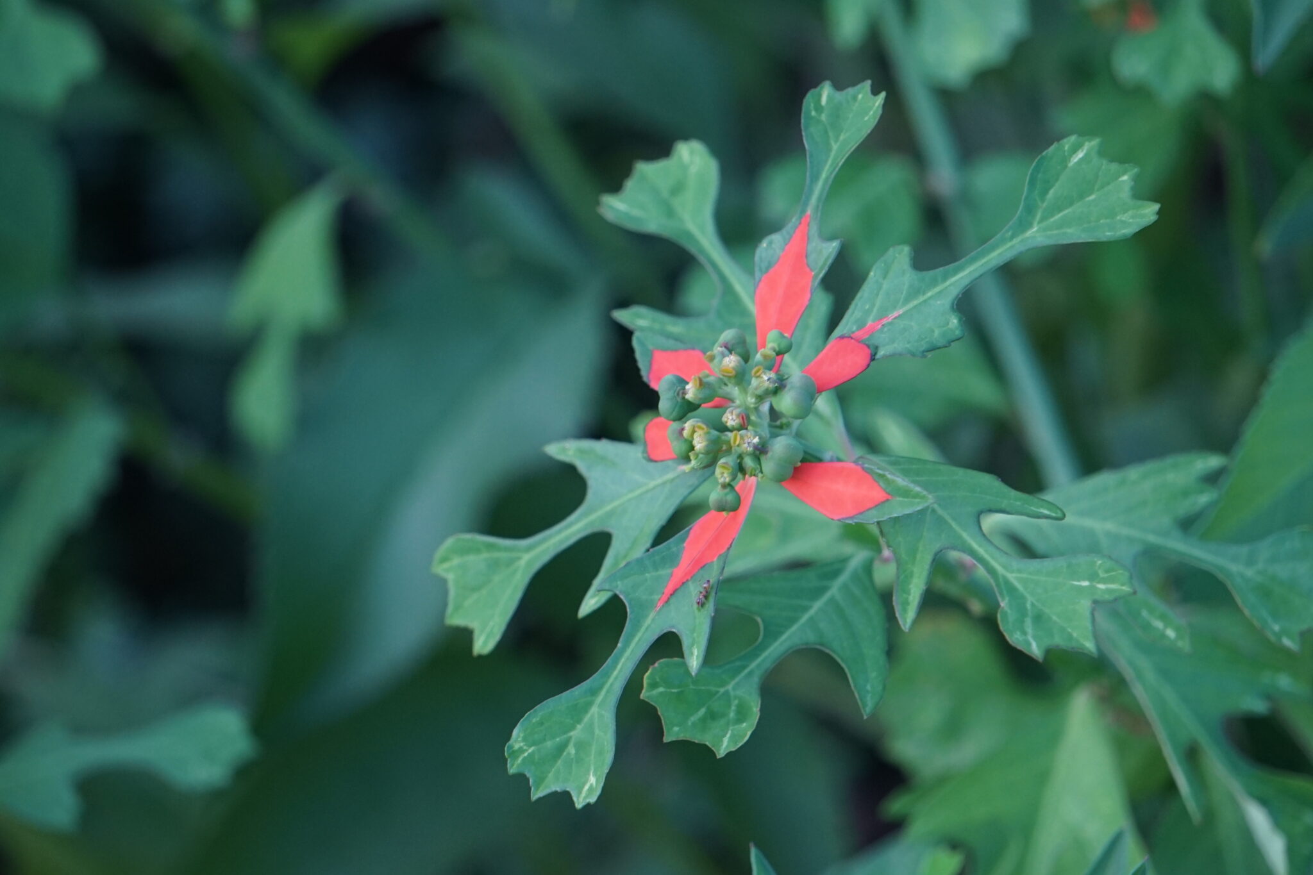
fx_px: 11487
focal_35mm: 315
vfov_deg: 4.4
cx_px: 656
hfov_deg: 6.5
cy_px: 438
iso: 800
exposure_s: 1/160
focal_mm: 210
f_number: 6.3
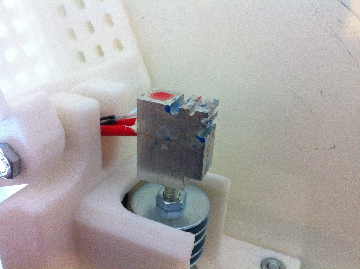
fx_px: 363
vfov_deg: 40.6
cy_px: 134
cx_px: 180
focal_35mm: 35
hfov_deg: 52.7
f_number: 2.8
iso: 200
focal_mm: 3.85
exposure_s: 1/15
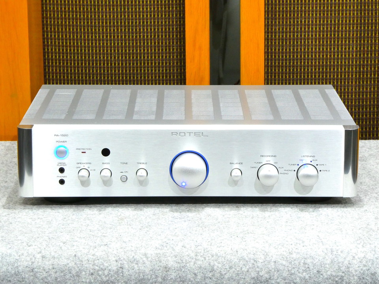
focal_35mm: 115
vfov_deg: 12.9
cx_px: 190
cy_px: 142
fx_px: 1259
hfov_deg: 17.1
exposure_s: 1/8
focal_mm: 20.6
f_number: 7.1
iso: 400
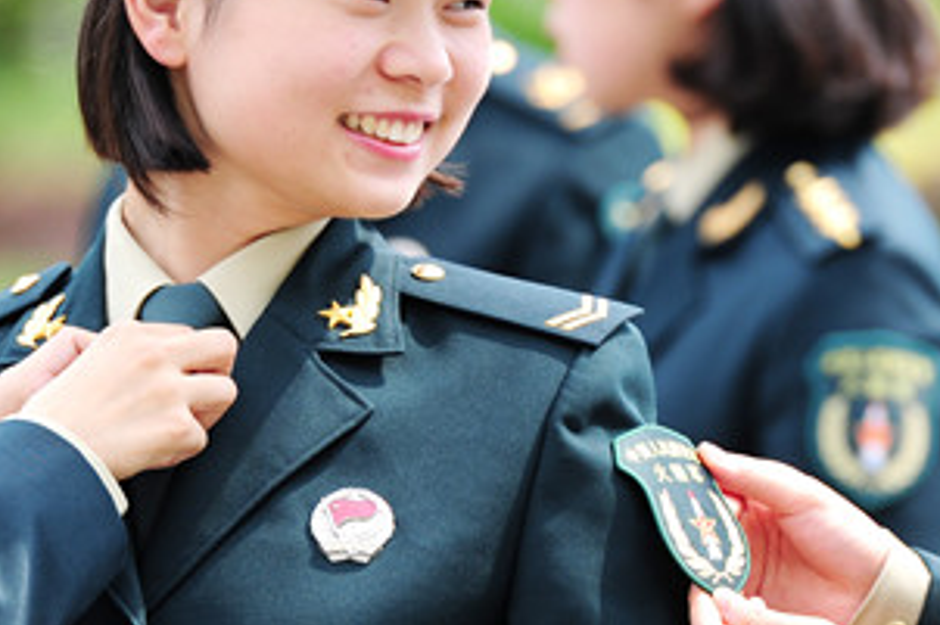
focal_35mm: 630
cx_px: 330
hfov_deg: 3.3
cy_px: 415
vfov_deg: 2.2
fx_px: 16440
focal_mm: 200
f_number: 3.2
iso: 100
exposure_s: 1/320
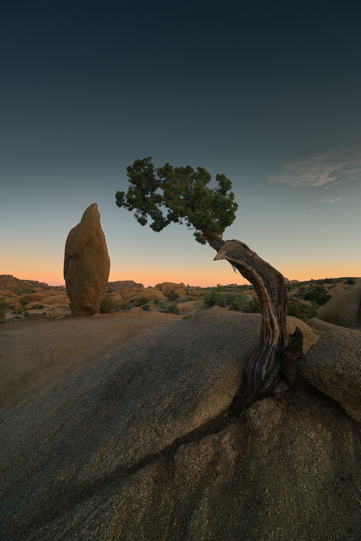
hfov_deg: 81.3
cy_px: 270
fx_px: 210
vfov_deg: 104.2
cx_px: 180
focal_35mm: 14
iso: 1000
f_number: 8
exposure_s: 1/200
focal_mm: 14
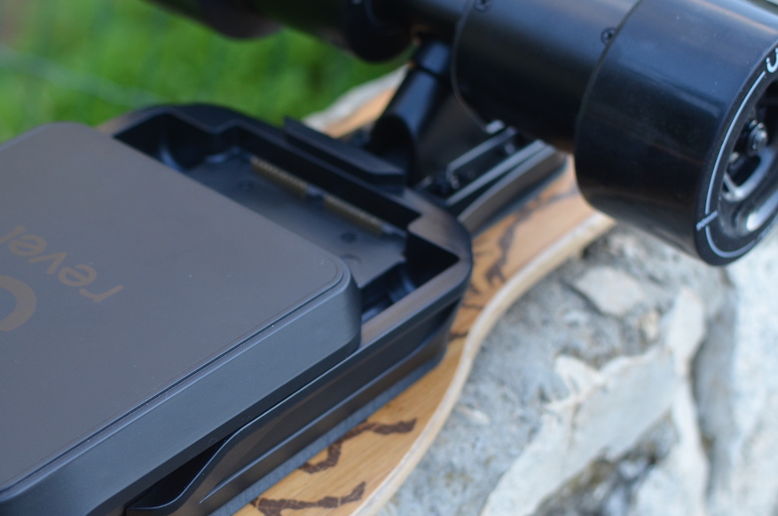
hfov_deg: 24.0
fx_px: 1807
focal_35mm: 84
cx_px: 185
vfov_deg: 16.2
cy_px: 263
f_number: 3.2
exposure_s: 1/100
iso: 320
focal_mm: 35
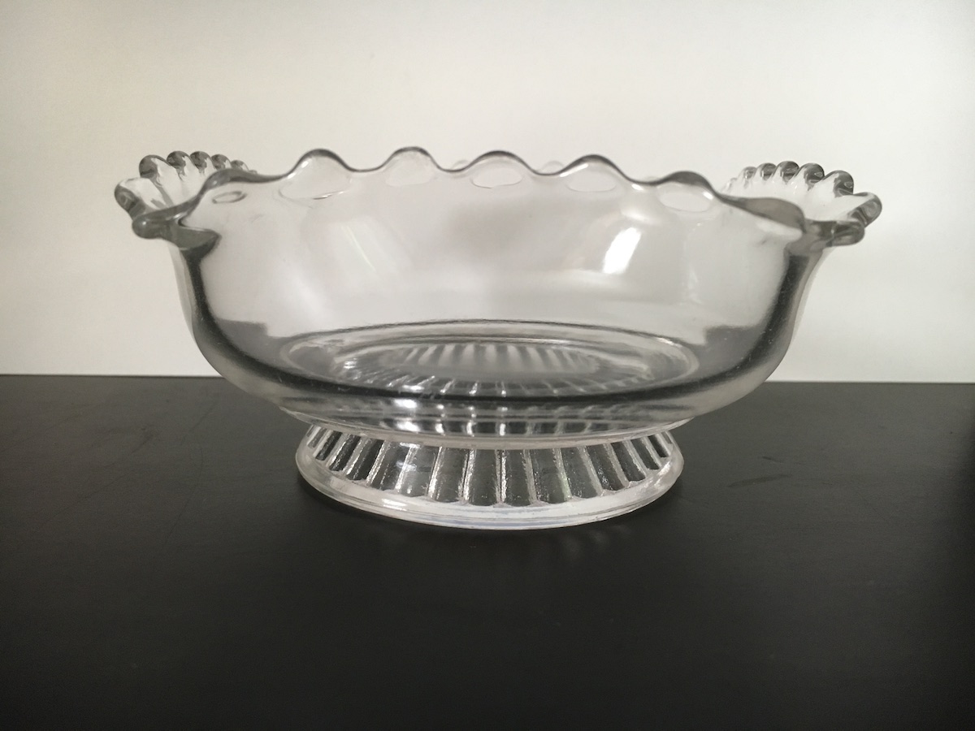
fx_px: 817
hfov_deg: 61.7
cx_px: 488
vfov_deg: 48.2
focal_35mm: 29
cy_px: 366
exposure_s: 1/30
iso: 125
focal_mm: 4.15
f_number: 2.2
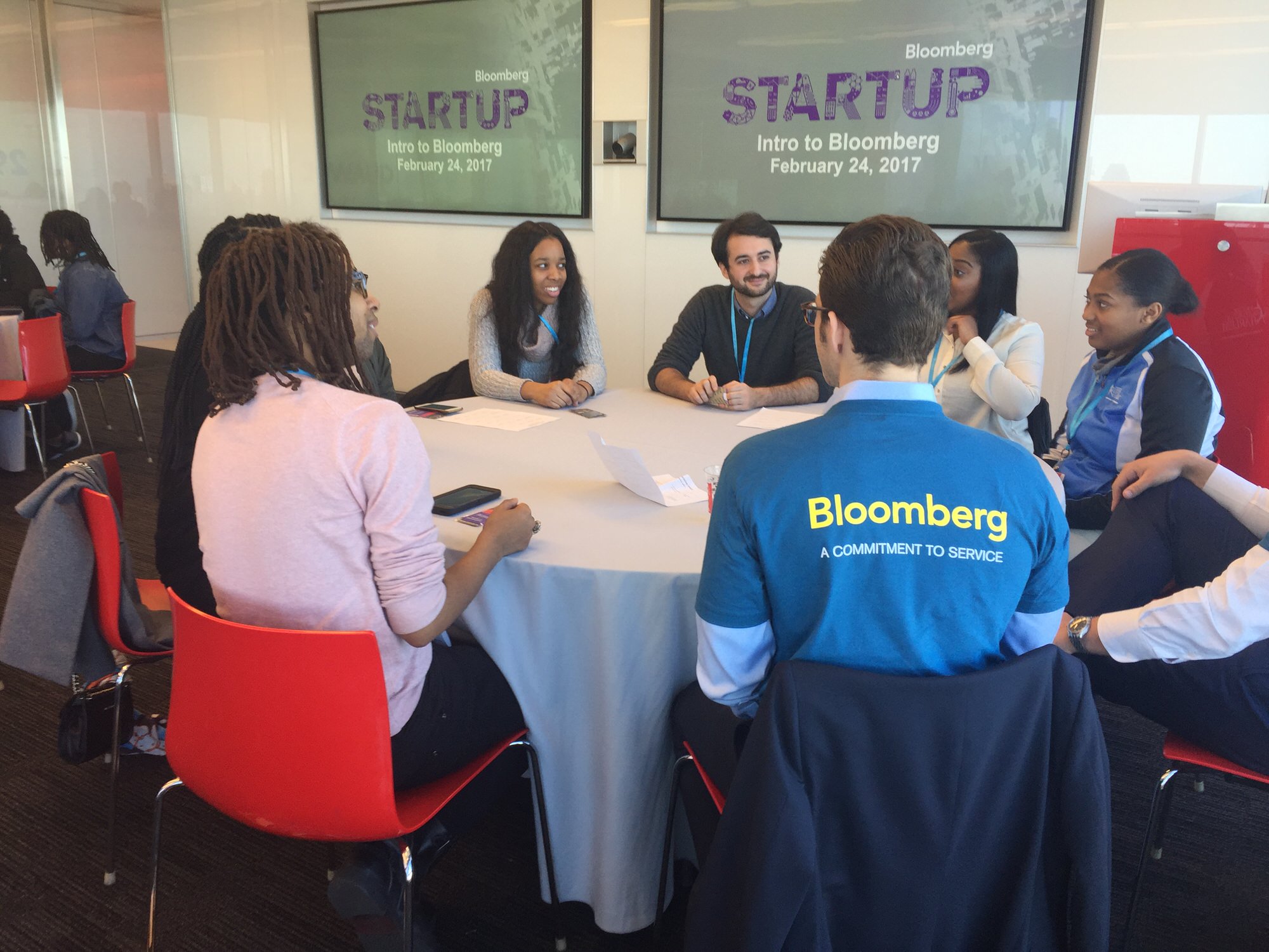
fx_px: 1063
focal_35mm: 29
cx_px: 634
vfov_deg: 48.2
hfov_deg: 61.7
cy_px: 476
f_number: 2.2
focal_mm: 4.15
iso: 32
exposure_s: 1/60
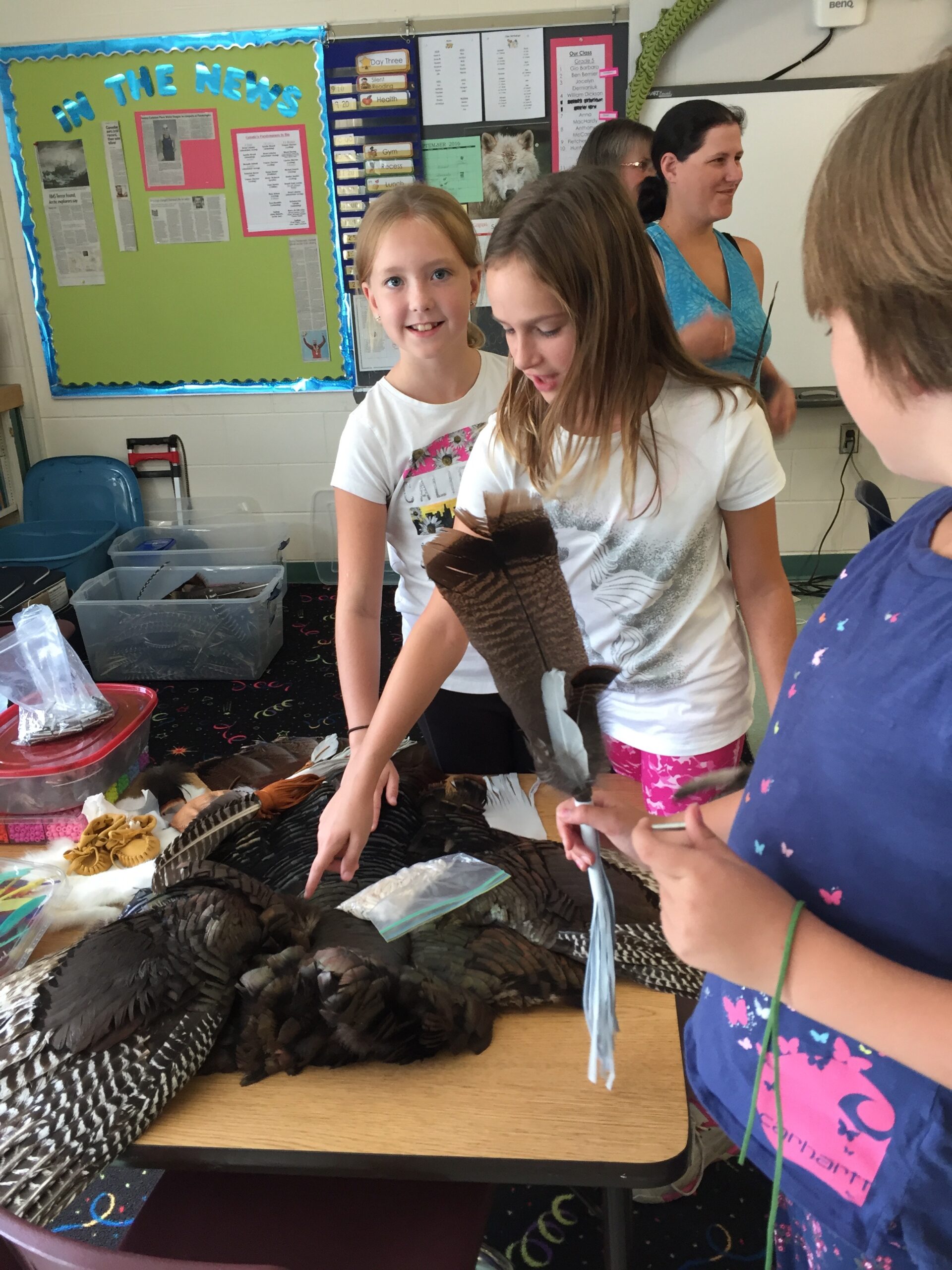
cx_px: 476
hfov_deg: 48.2
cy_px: 635
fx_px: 1063
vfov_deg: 61.7
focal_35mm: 29
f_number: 2.2
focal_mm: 4.15
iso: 64
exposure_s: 1/30
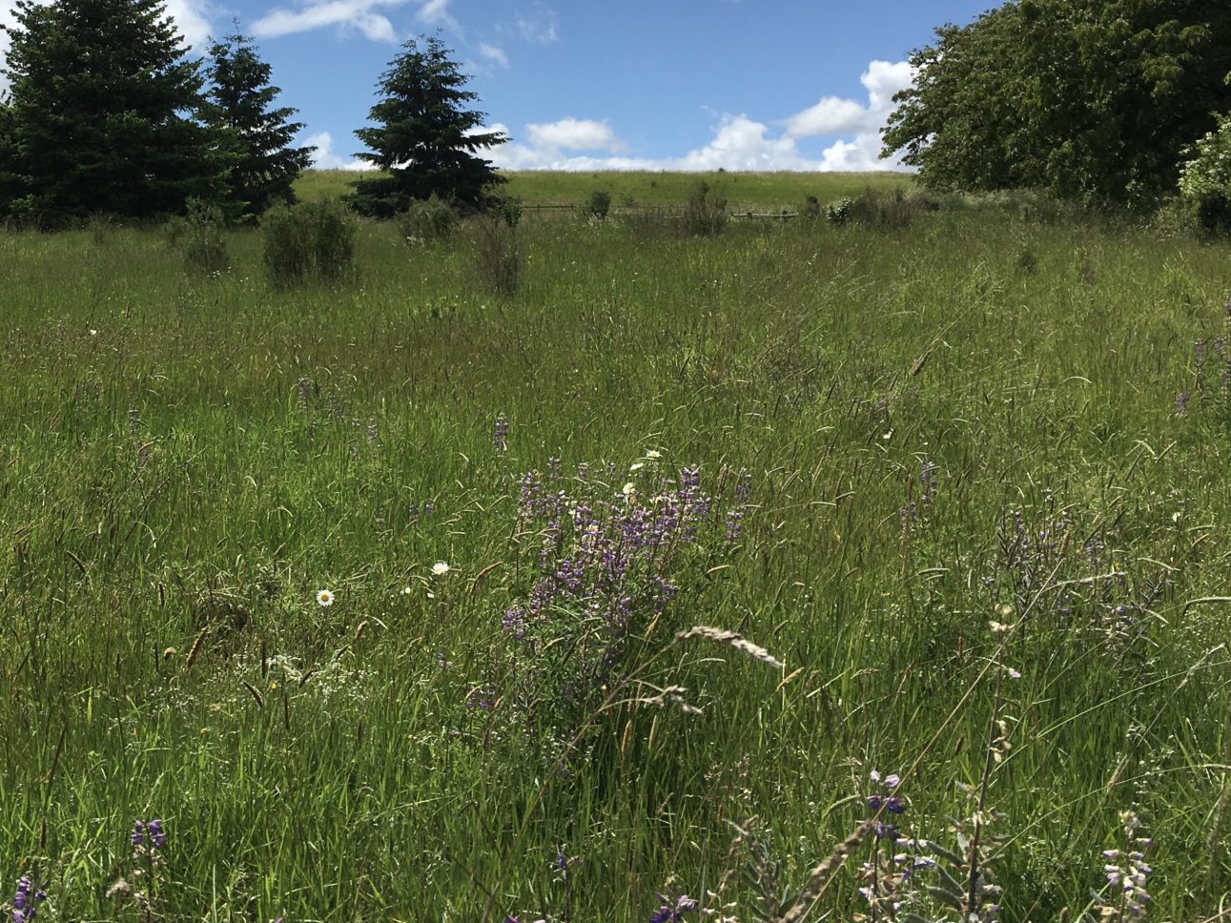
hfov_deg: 40.3
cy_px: 269
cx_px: 334
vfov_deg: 31.1
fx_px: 1636
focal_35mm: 46
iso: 25
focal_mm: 4.15
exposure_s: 1/3344
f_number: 2.2
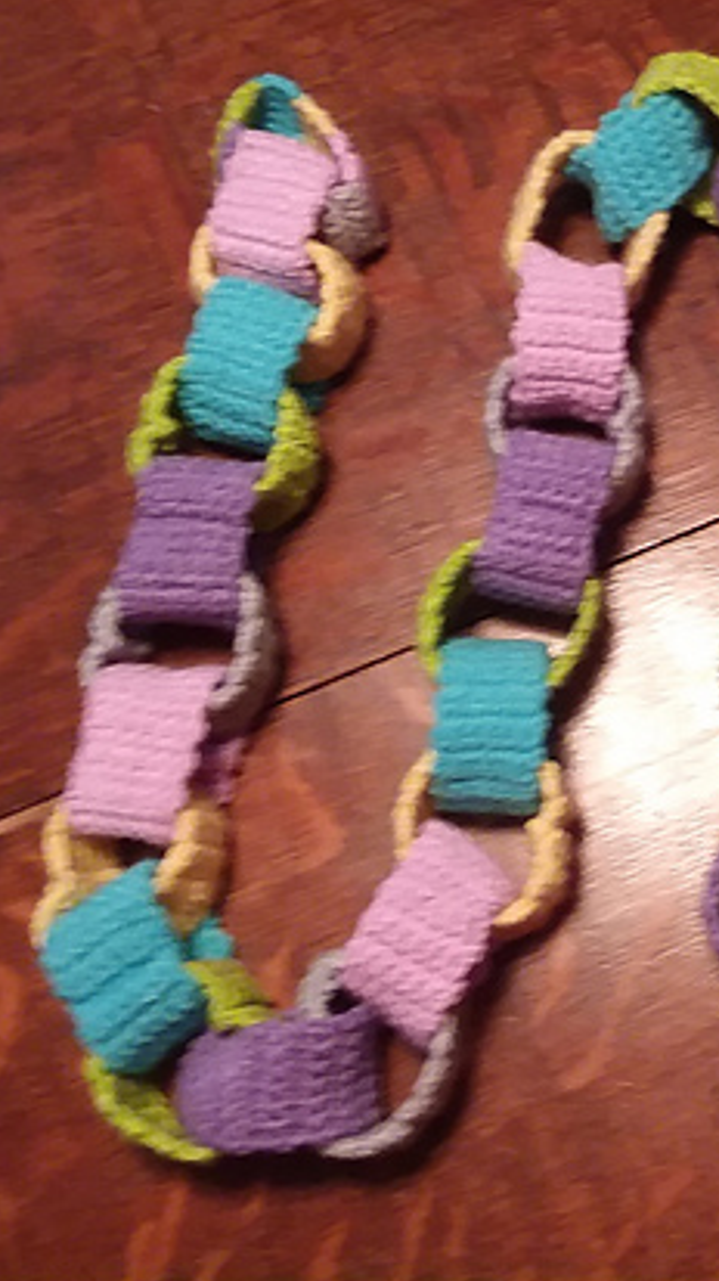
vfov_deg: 42.0
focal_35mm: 49
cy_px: 543
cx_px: 865
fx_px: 1662
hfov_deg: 22.5
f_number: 1.9
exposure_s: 1/30
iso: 160
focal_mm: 2.47
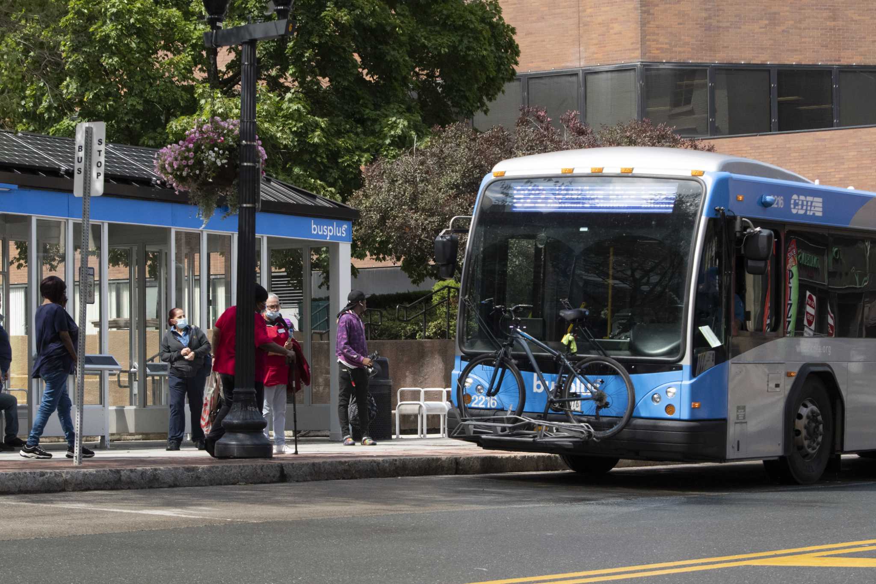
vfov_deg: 13.0
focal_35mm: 105
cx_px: 438
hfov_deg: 19.5
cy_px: 292
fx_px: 2555
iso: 2000
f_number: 9
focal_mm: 70
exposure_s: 1/1600
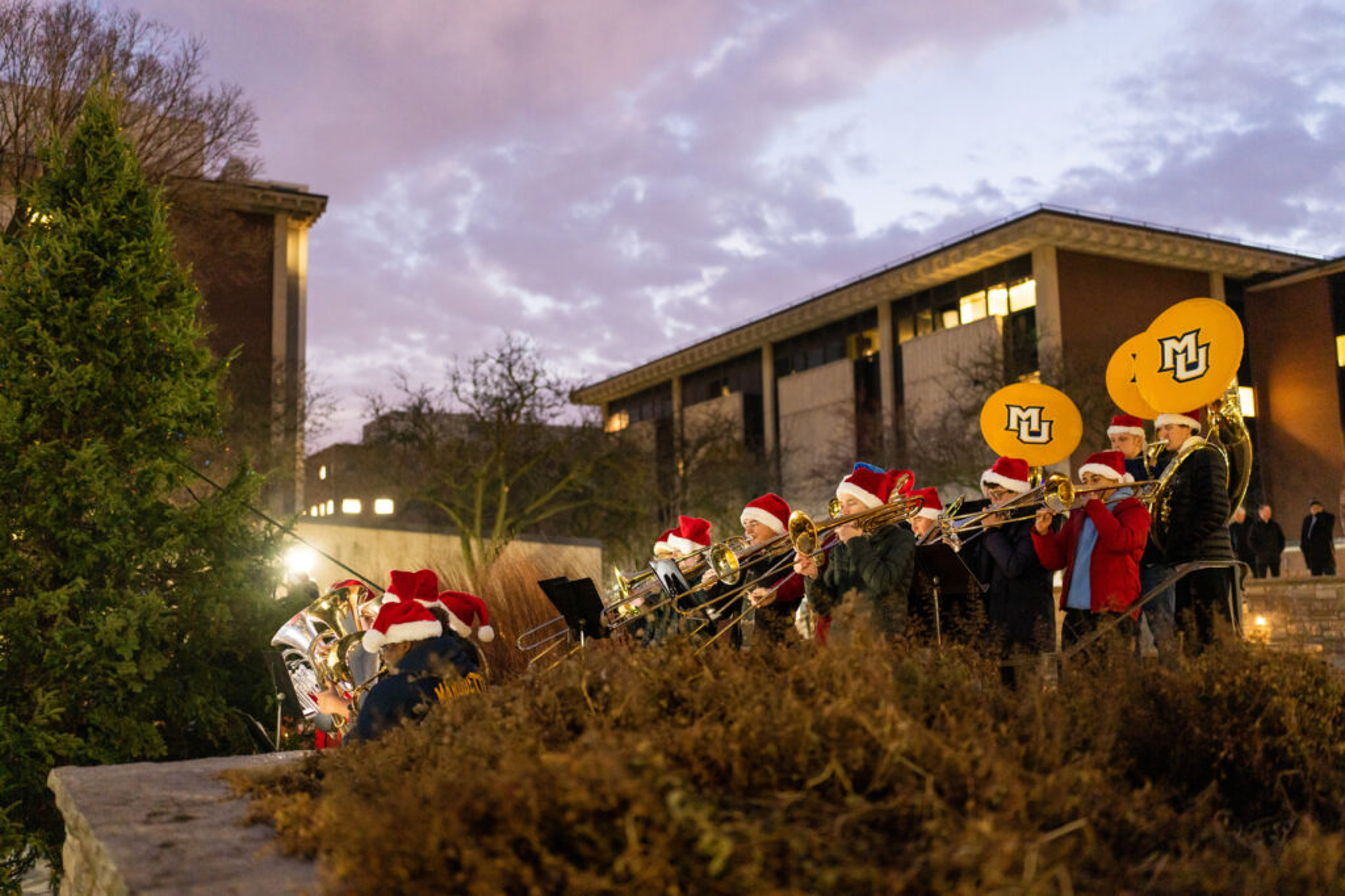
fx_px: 1307
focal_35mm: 35
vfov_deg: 37.8
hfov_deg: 54.4
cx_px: 672
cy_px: 448
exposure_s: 1/50
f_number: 1.4
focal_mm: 35
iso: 2000
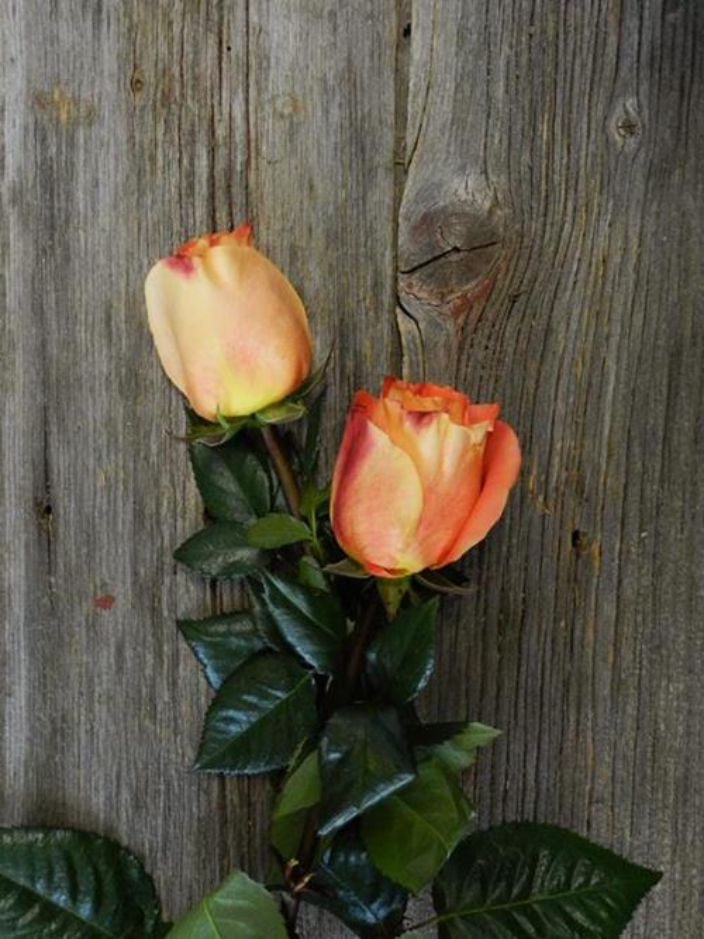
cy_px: 470
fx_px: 868
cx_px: 352
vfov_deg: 56.8
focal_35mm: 32
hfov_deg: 44.1
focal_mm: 5.6
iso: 800
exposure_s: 1/80
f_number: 3.7
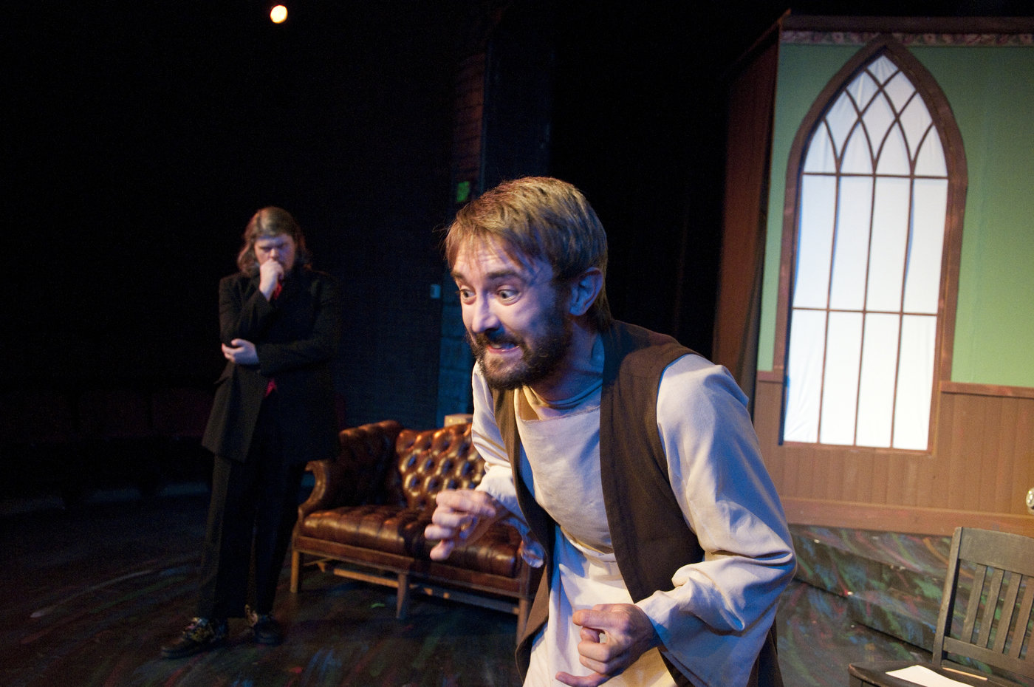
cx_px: 517
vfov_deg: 35.4
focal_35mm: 38
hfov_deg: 51.3
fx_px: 1076
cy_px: 344
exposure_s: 1/125
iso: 1600
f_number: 4
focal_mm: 25
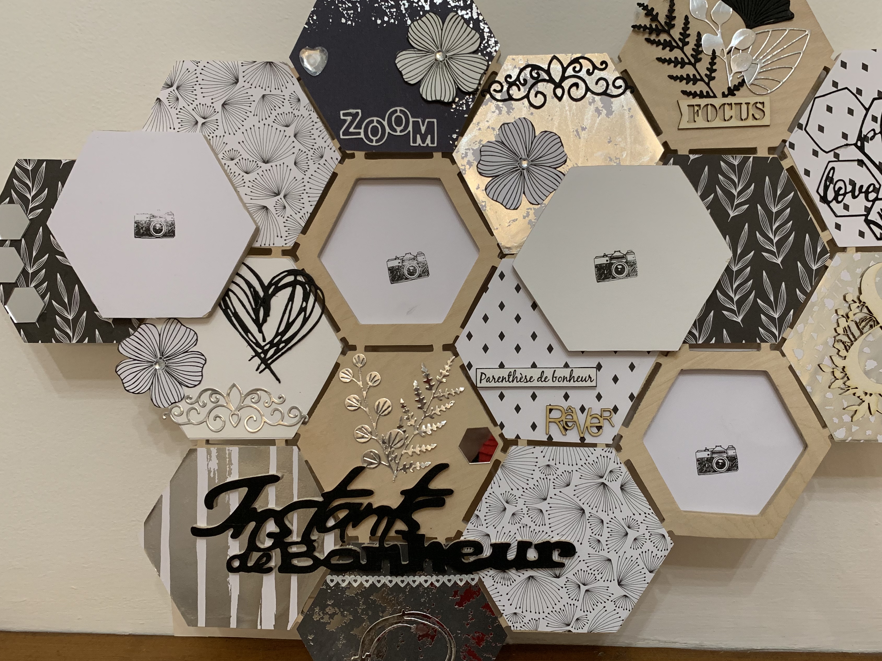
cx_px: 484
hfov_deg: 58.2
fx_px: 790
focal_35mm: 31
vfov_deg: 45.4
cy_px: 342
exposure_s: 1/50
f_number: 1.8
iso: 200
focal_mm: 4.25
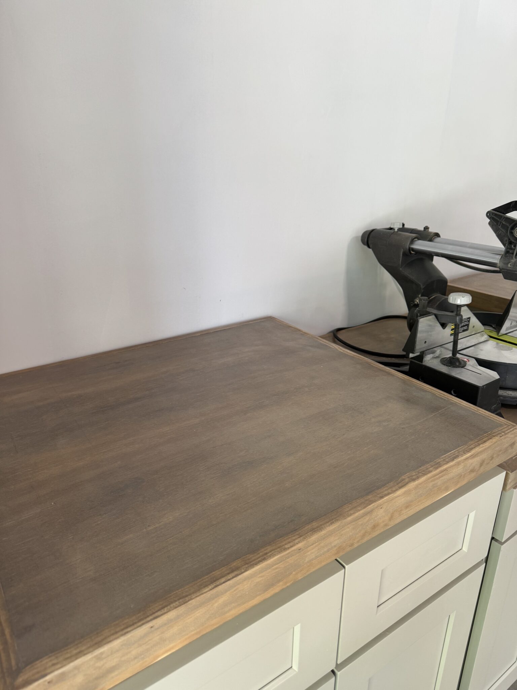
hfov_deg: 56.8
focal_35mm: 24
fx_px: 478
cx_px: 258
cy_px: 345
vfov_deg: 71.6
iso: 125
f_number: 1.78
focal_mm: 6.76
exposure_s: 1/60
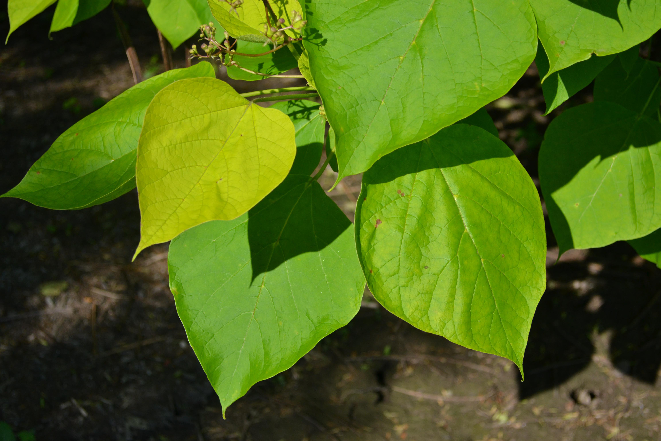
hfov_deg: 31.9
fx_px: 1157
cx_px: 330
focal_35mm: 63
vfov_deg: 21.6
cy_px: 220
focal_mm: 42
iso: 400
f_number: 6.3
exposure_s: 1/1600
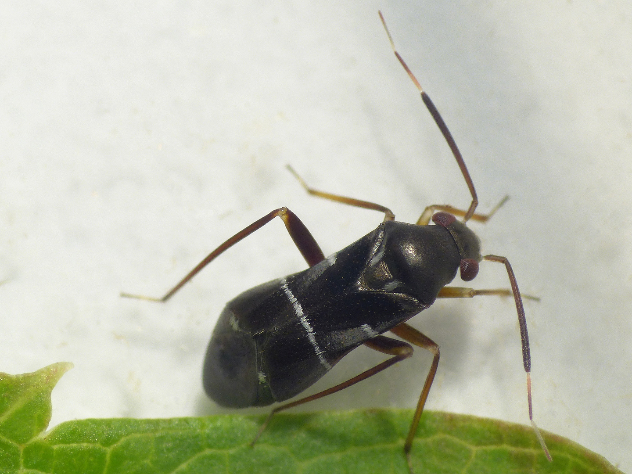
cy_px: 237
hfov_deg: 2.3
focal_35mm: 870
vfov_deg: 1.7
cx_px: 316
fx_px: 15884
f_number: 8
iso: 100
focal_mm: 108
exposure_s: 1/10
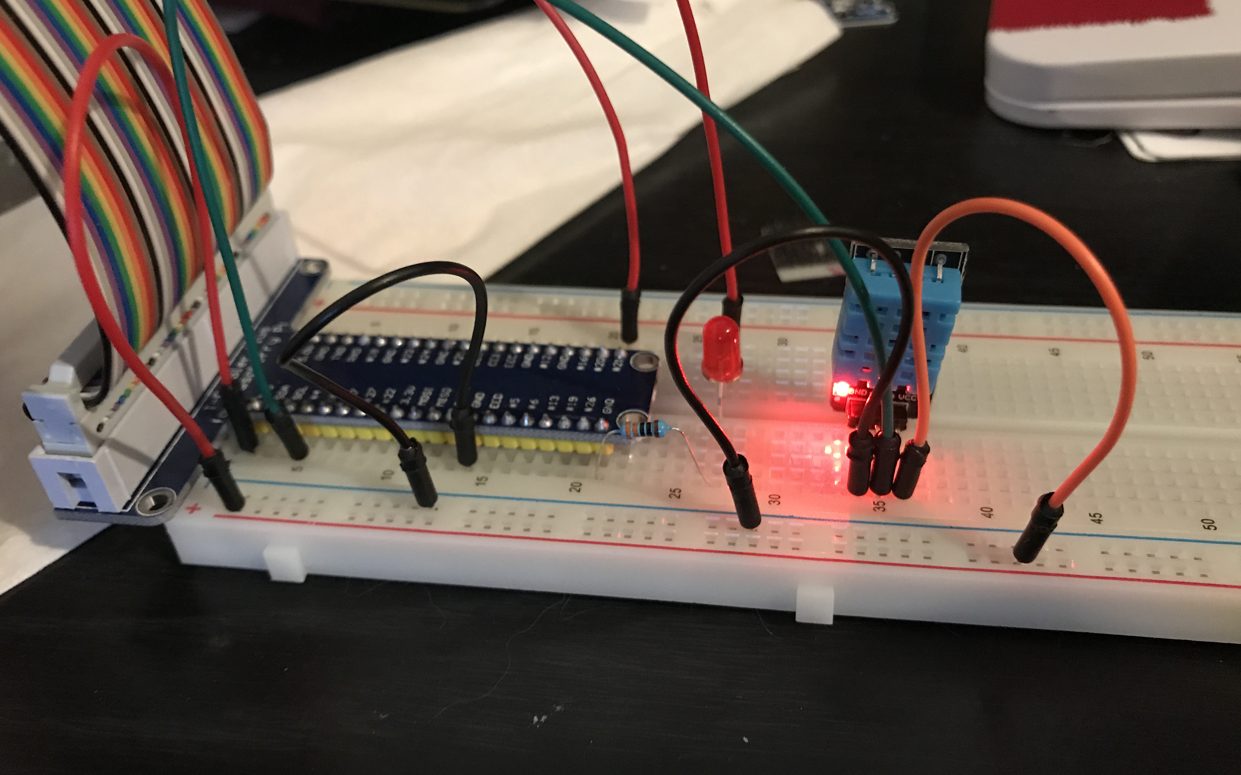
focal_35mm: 30
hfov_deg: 62.9
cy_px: 366
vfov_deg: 41.8
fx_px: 1015
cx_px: 624
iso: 80
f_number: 1.8
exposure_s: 1/6
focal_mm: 3.99
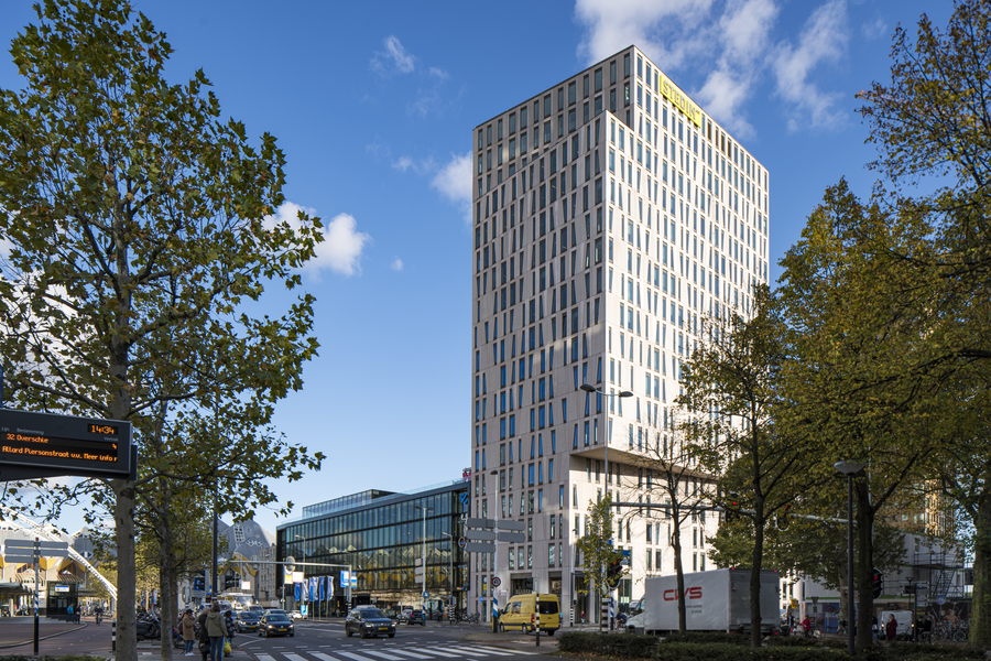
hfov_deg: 93.3
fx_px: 468
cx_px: 496
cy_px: 330
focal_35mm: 17
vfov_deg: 70.4
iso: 100
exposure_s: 1/125
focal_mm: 17
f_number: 10
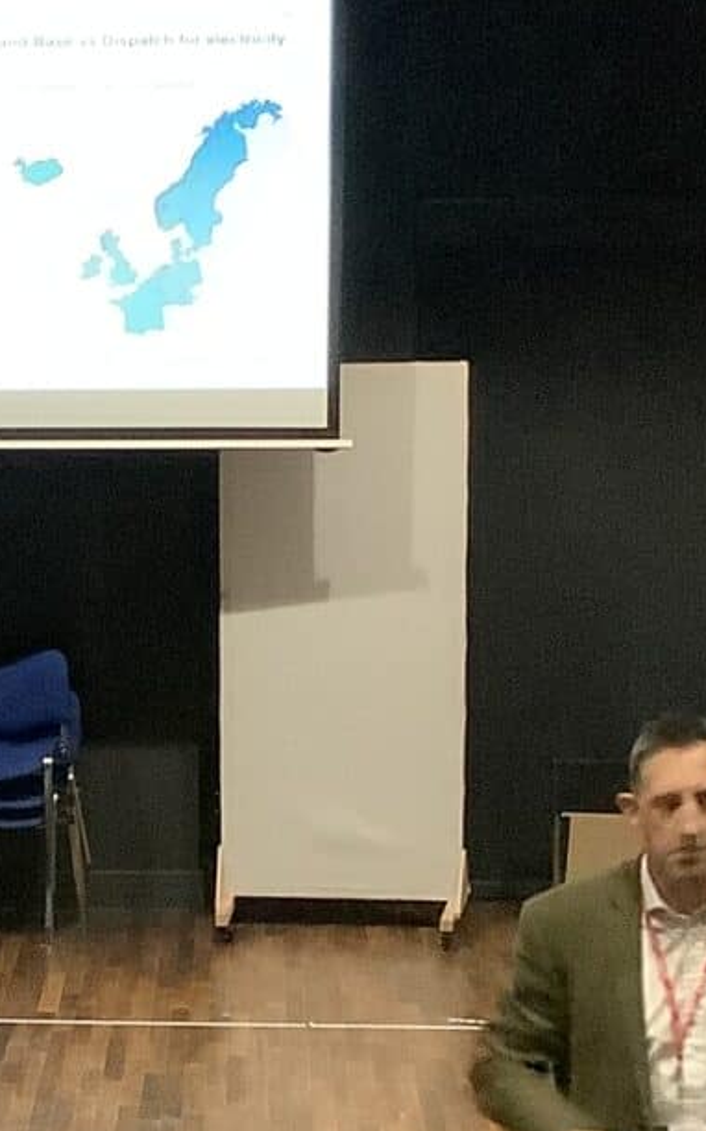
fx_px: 3390
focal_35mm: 110
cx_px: -13
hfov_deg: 11.8
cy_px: 913
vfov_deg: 18.8
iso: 800
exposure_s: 1/24
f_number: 2.4
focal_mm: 3.3
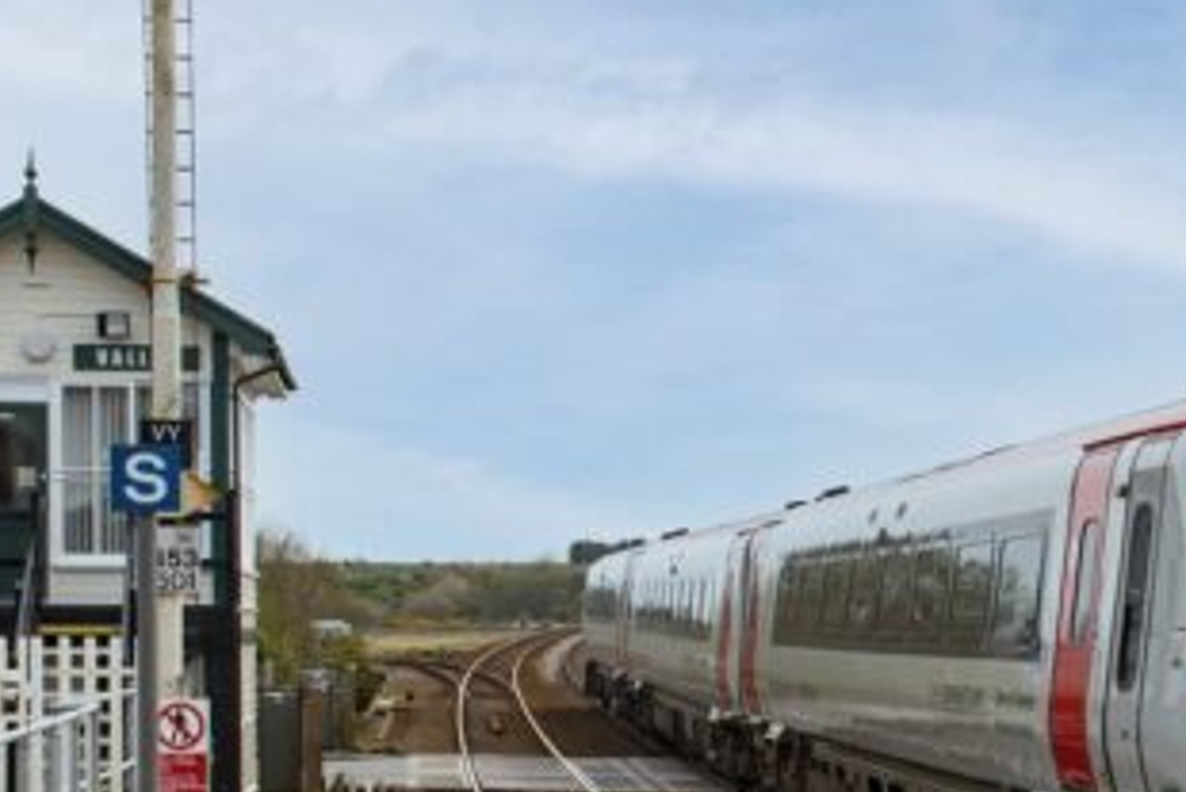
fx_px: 3304
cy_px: 650
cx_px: 1178
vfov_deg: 13.6
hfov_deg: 19.8
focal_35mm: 100
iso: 400
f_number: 13
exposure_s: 1/640
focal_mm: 27
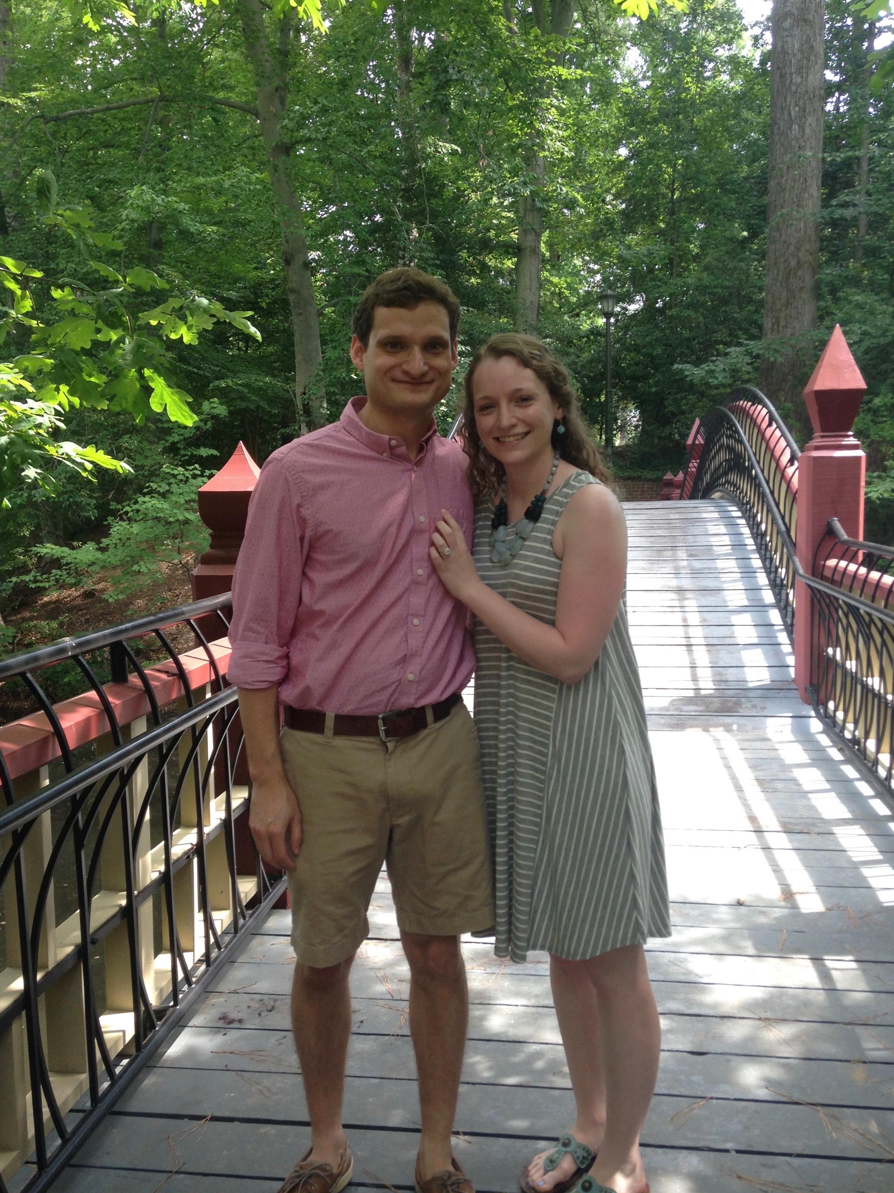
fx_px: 1171
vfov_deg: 54.0
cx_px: 455
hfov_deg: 41.8
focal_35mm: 34
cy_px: 605
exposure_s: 1/120
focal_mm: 4.12
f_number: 2.4
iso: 64
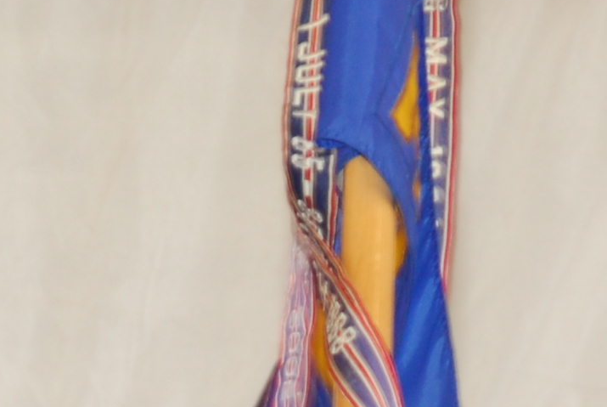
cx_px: 661
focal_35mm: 536
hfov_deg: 3.8
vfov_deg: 2.6
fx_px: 9050
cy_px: 830
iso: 250
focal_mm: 66
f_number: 5.3
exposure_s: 1/60
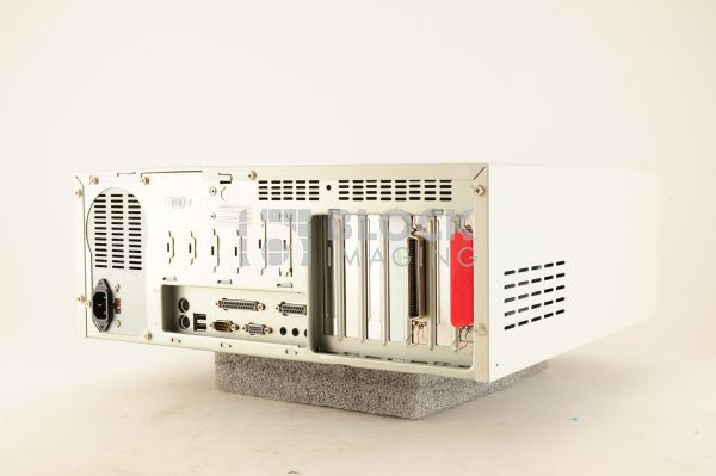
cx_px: 358
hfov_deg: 39.6
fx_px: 994
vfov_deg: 26.9
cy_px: 238
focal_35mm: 50
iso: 1600
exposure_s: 1/125
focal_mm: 50
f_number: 11
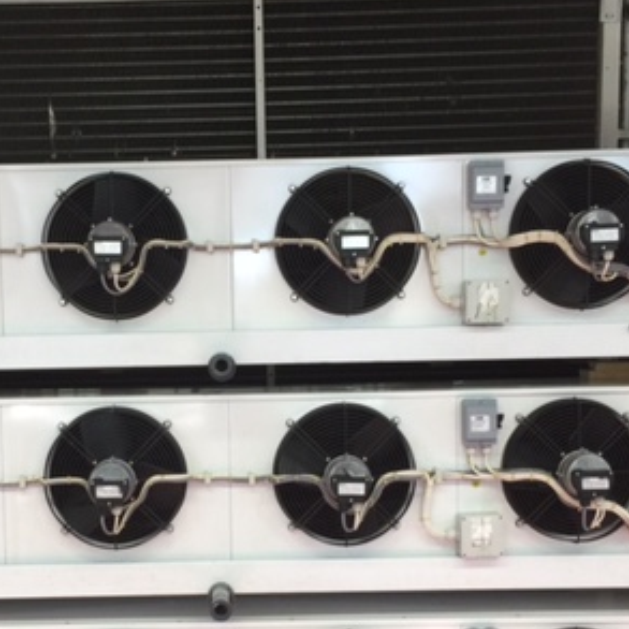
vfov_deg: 30.3
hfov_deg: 30.4
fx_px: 1151
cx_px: 225
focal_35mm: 56
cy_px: 427
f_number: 2.2
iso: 32
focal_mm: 4.15
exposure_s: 1/33
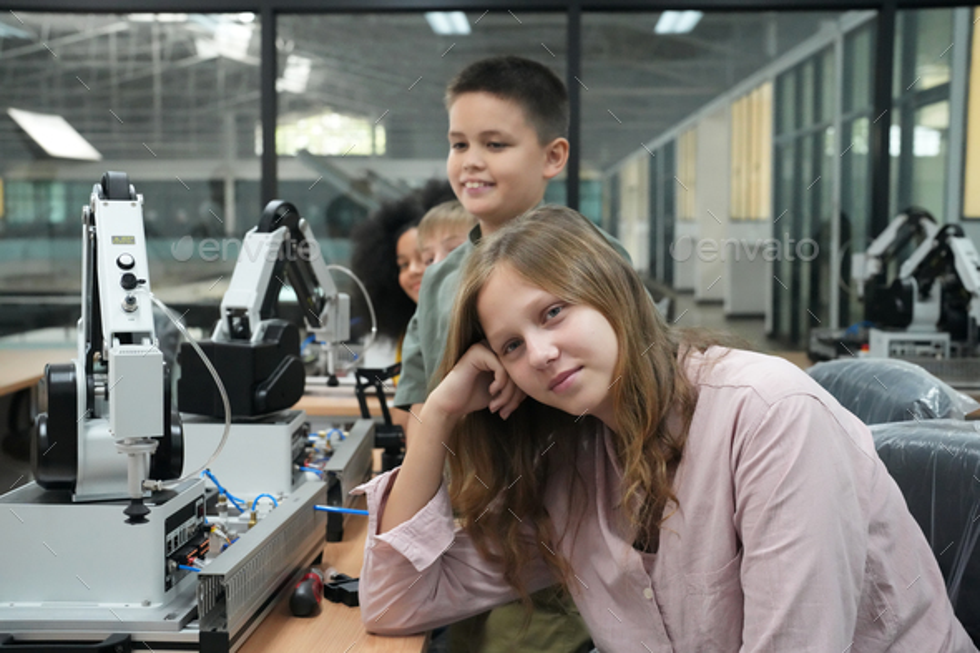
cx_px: 490
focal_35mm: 50
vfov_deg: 27.0
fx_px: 1361
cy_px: 326
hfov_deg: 39.6
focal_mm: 50
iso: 6400
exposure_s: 1/285
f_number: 5
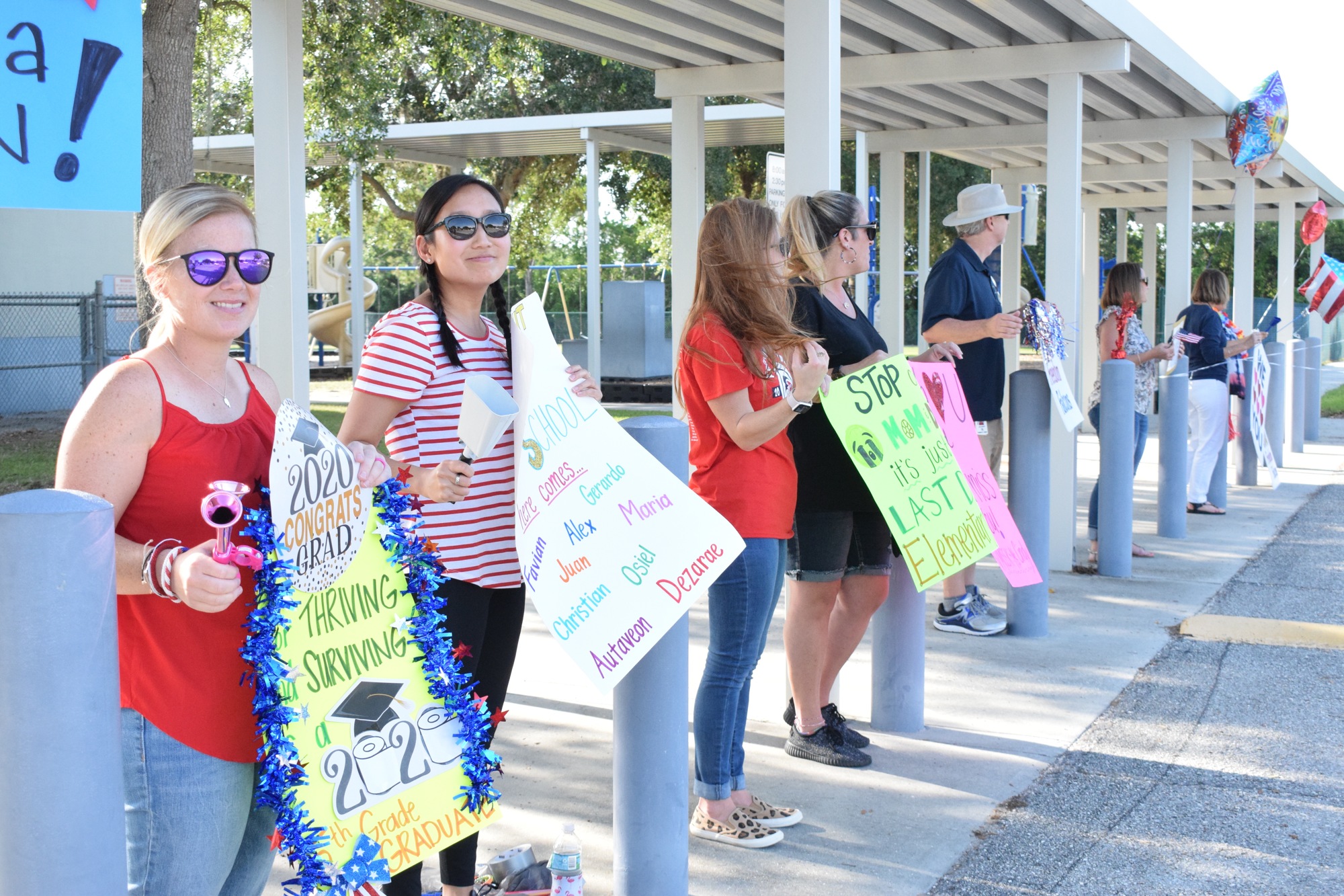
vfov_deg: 28.1
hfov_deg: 41.1
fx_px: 1792
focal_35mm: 48
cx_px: 672
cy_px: 448
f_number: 8
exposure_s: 1/1000
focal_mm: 32
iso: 2500
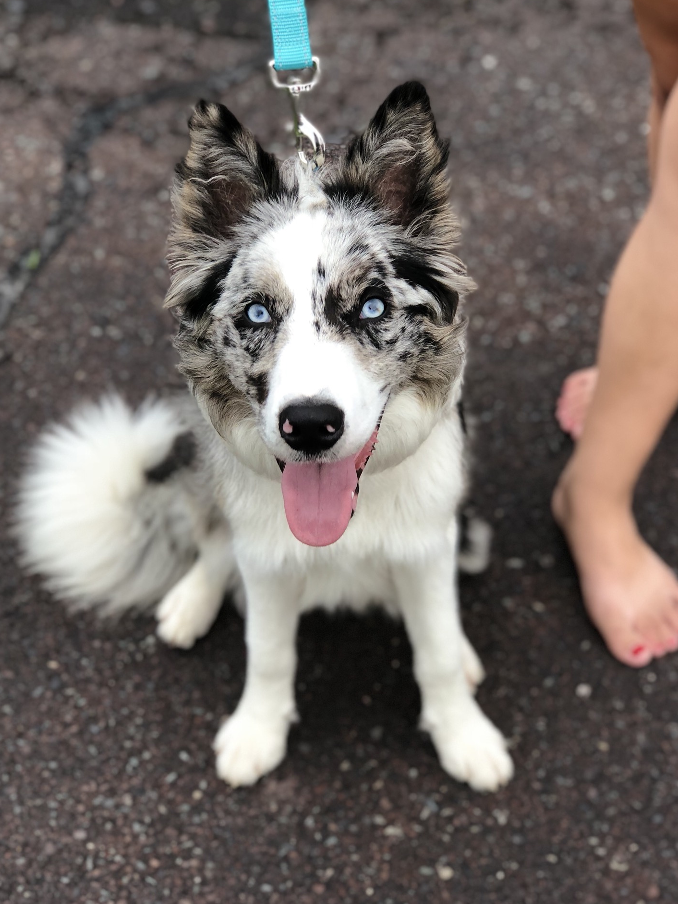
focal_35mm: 62
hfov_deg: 23.6
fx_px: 1619
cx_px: 325
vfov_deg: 31.2
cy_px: 423
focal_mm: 6.6
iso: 32
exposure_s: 1/60
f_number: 2.8
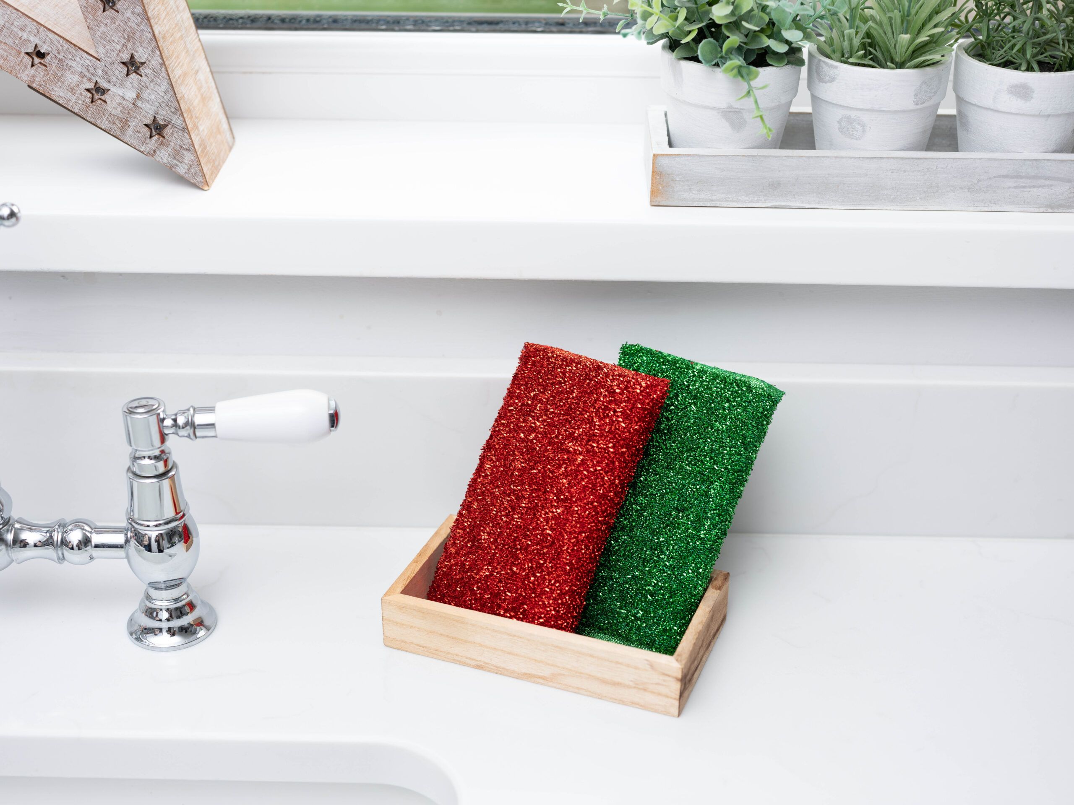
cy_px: 402
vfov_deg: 29.1
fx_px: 1551
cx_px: 537
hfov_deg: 38.2
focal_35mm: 50
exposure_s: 1/125
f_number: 4.5
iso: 200
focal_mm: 63
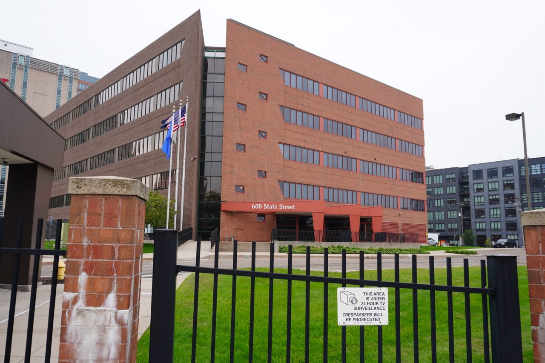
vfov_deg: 43.6
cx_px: 272
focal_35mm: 30
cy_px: 182
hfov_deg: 61.9
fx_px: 454
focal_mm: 20
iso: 100
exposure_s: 1/80
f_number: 4.5
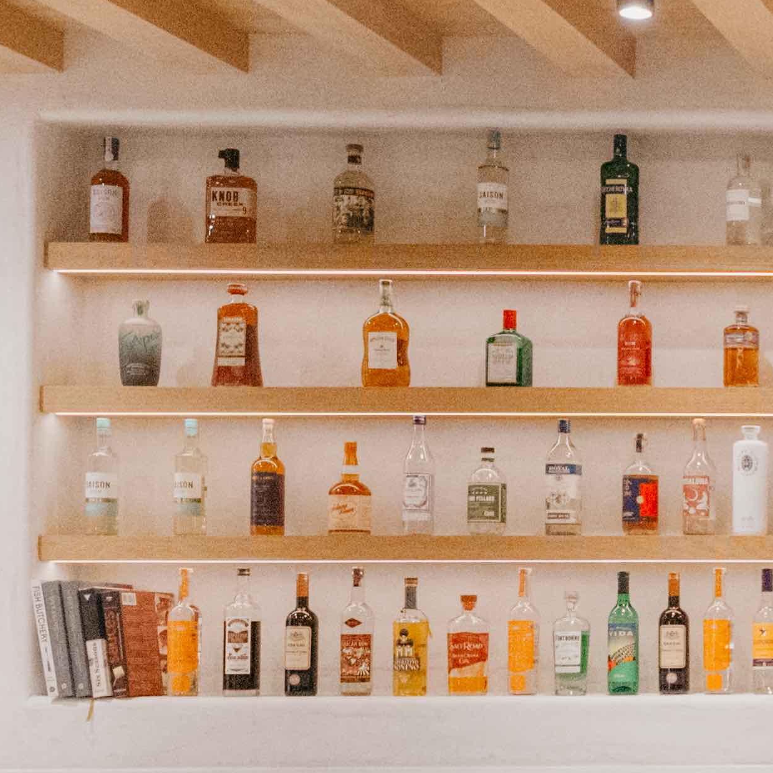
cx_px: 1314
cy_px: 566
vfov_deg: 22.3
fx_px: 1945
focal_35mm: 77
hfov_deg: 18.5
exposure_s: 1/125
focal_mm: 12
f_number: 3.2
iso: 3200
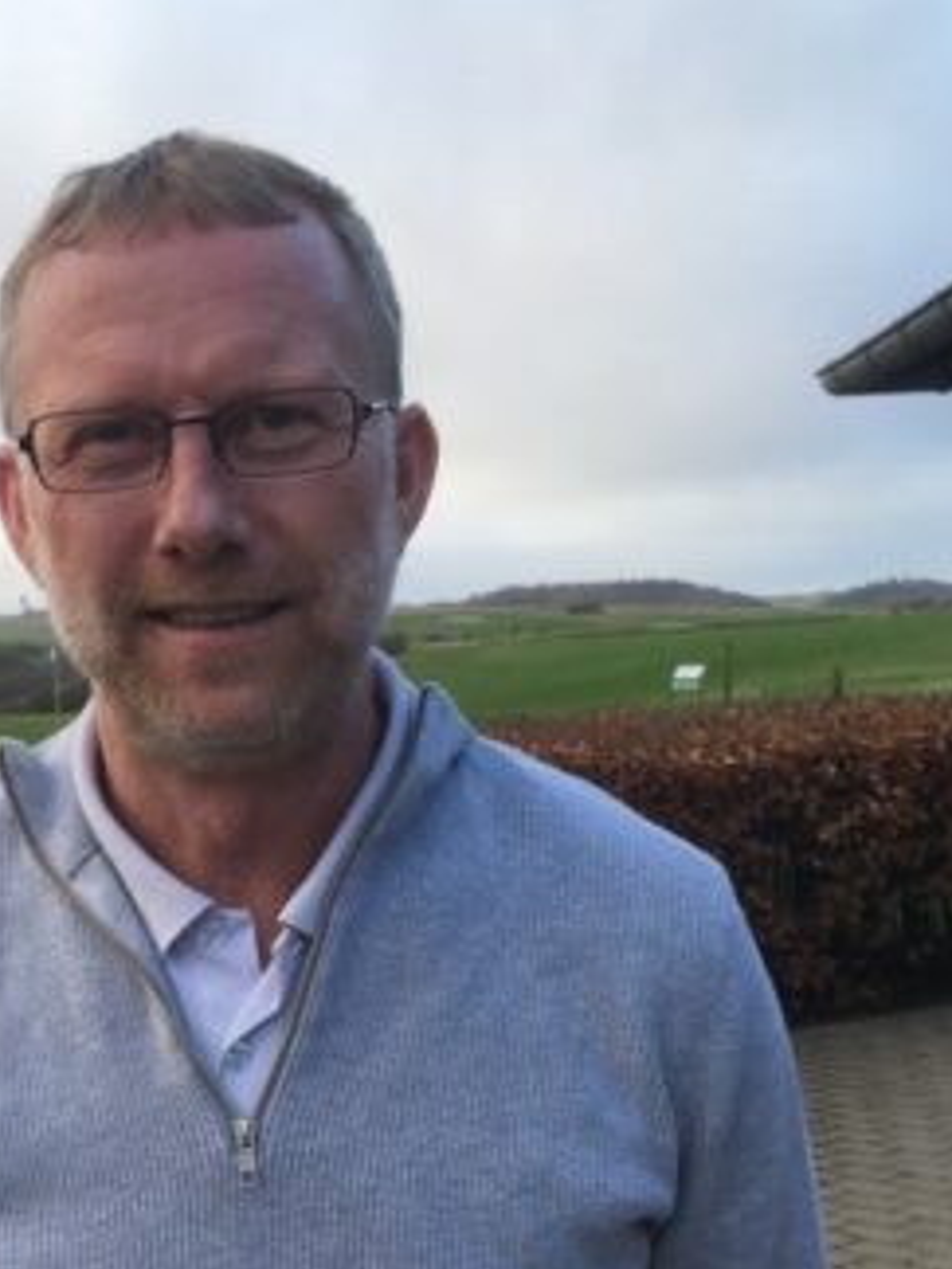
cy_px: 1093
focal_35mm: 59
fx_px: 2163
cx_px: 174
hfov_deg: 24.4
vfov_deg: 31.5
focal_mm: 4.15
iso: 25
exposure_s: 1/229
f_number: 2.2
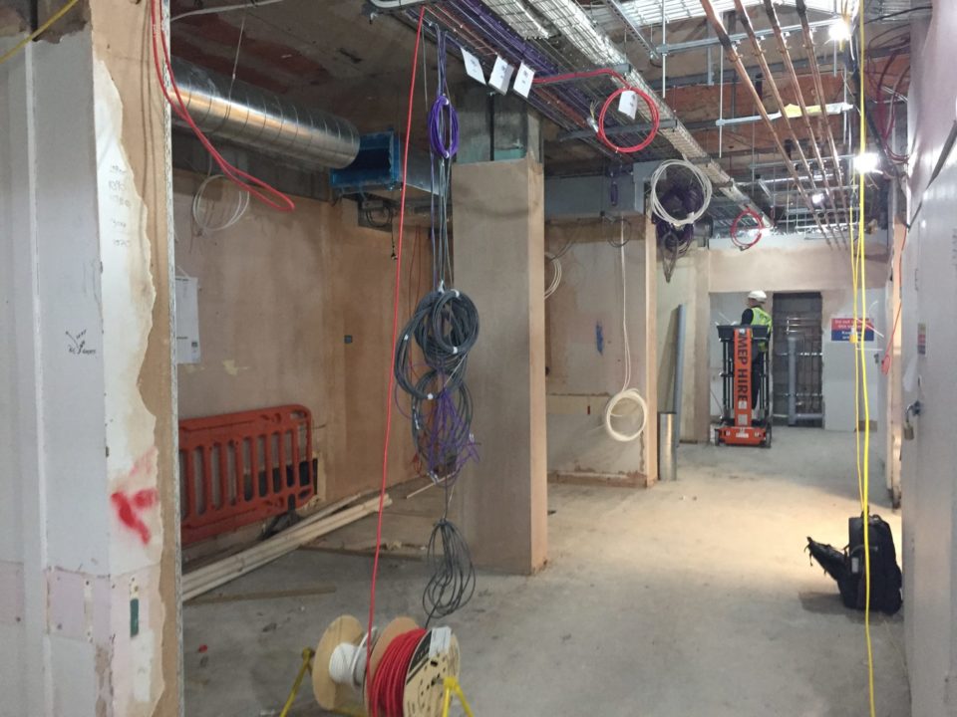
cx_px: 478
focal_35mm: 29
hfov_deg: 61.7
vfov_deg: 48.2
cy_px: 358
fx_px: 802
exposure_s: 1/20
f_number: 2.2
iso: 250
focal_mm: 4.15
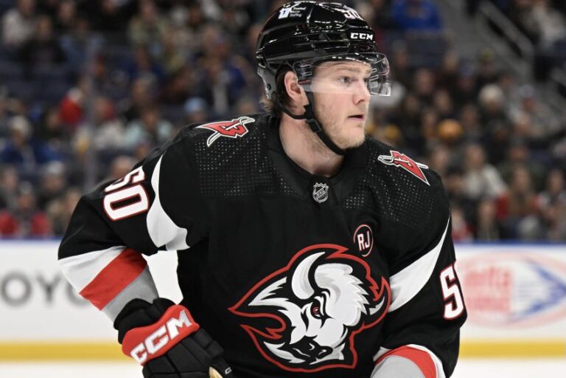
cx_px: 283
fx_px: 1651
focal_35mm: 105
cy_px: 189
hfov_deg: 19.5
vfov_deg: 13.0
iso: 3200
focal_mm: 105
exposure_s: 1/1600
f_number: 3.5
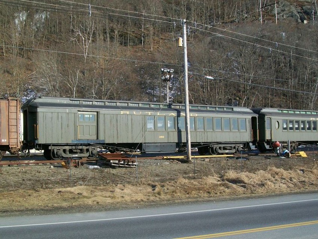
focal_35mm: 45
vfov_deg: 32.2
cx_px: 159
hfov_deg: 42.1
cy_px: 120
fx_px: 414
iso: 64
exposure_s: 1/640
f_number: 3
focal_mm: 7.6
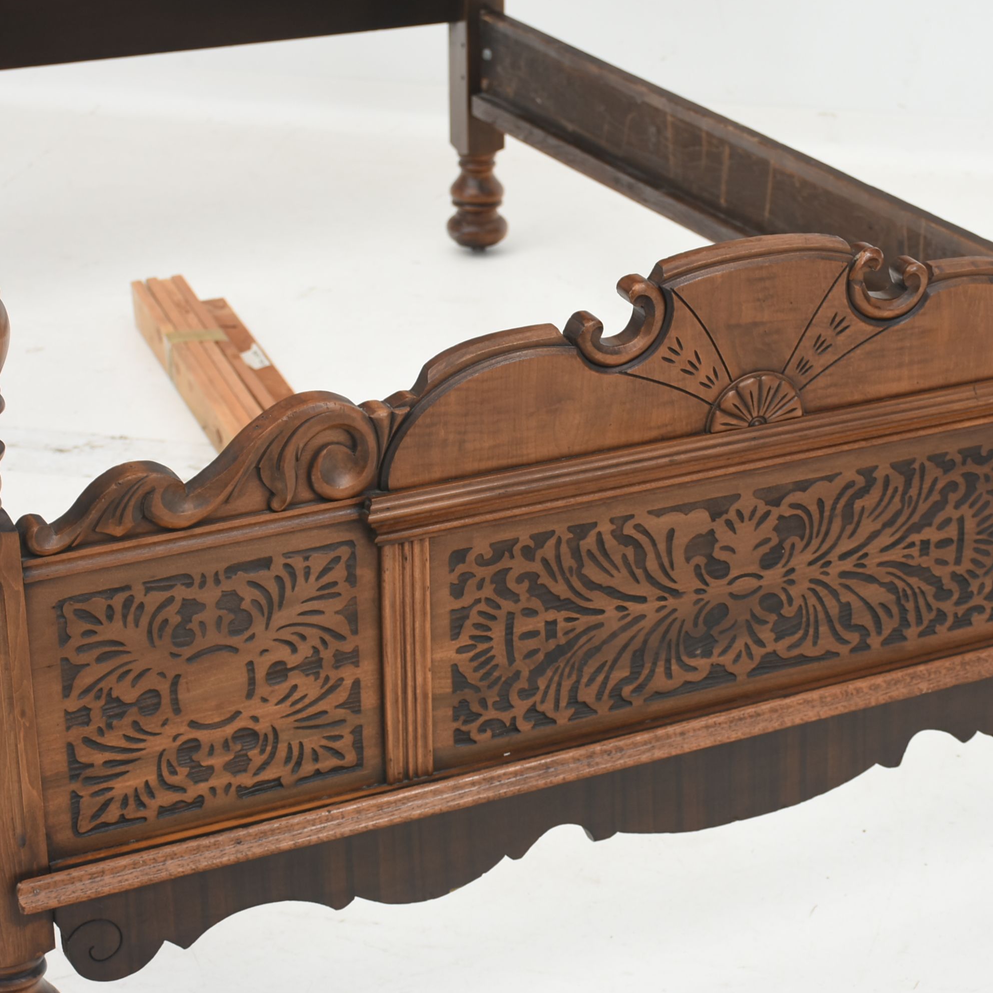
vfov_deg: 20.0
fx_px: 2812
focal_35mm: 87
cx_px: 701
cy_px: 498
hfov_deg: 19.9
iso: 200
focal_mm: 45
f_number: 7.1
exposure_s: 1/100
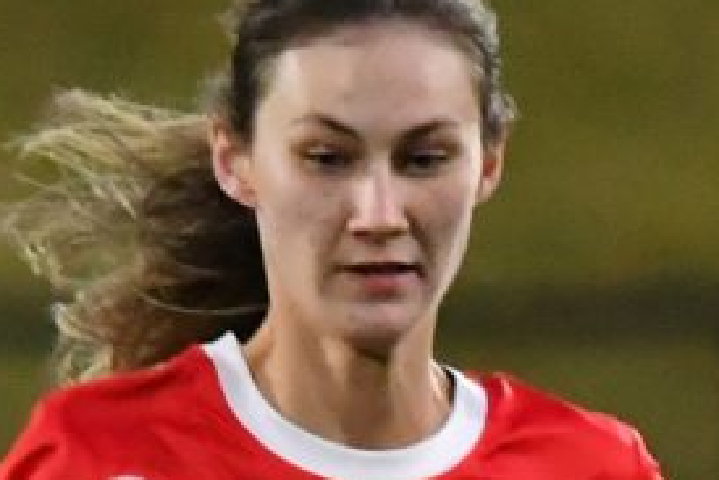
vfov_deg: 0.6
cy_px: 1195
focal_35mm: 2466
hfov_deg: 0.8
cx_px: -979
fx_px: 49275
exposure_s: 1/1600
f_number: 2.8
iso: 7200
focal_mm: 220
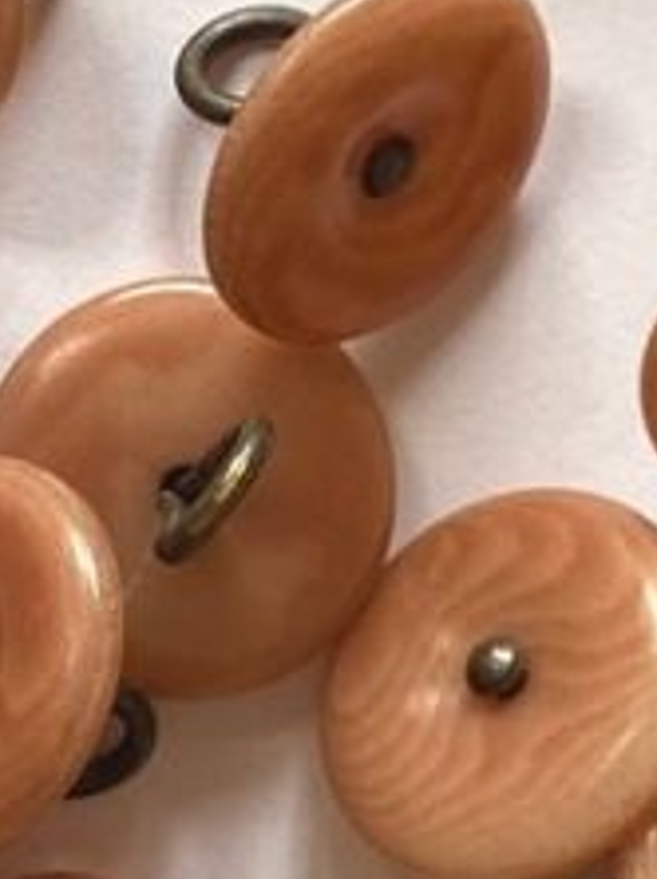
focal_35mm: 90
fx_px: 2282
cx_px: 372
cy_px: -24
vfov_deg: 21.0
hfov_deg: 16.4
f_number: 1.8
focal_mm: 4.25
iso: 80
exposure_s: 1/122
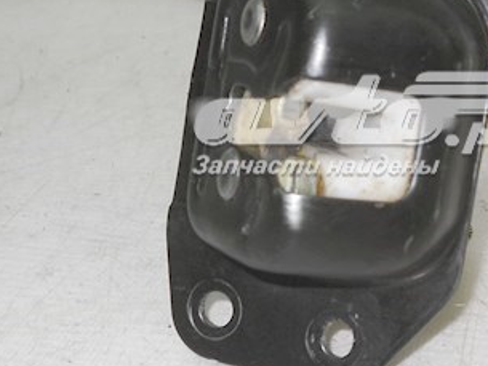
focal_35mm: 86
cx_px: 376
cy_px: 120
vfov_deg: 17.1
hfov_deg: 22.5
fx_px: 1213
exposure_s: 1/30
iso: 80
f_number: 5.5
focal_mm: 6.72
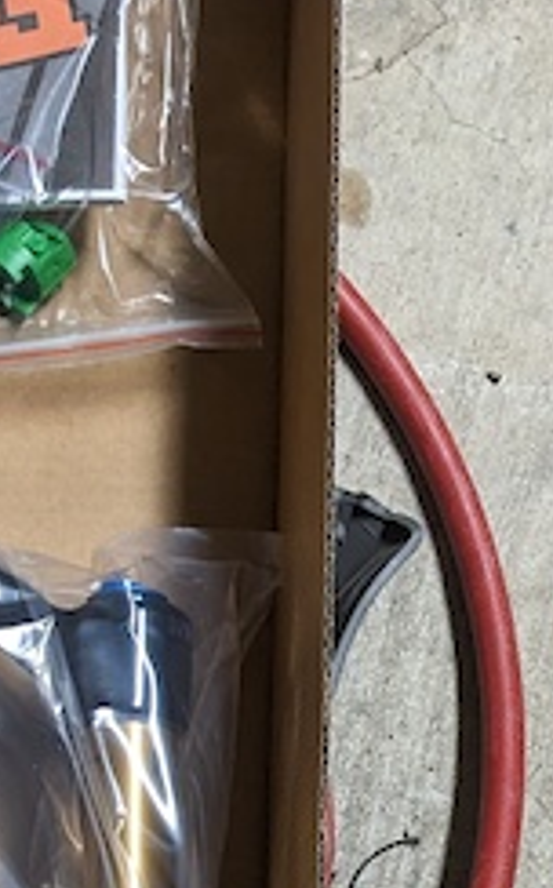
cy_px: 1055
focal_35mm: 94
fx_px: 2272
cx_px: -98
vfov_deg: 20.7
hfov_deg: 13.5
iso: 171
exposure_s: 1/24
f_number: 1.73
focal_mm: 4.38
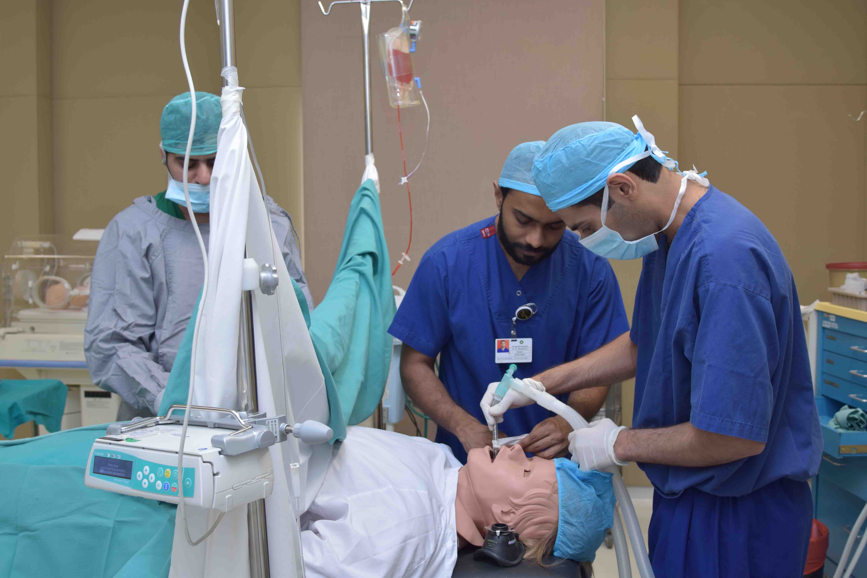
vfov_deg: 36.9
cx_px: 434
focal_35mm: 36
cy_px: 289
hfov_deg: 53.1
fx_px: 867
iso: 320
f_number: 5.6
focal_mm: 24
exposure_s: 1/125
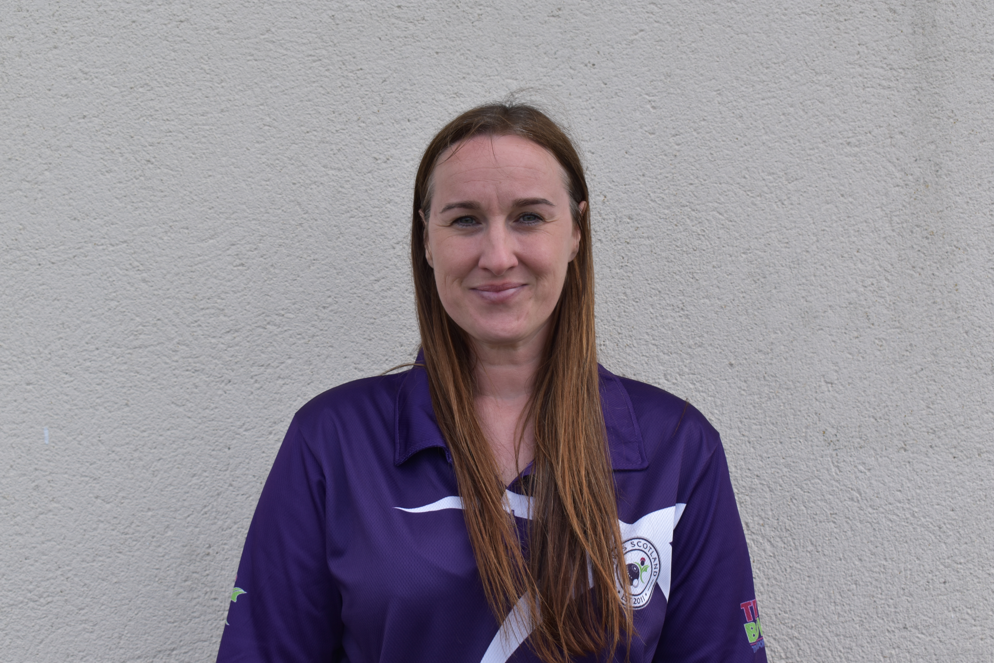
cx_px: 497
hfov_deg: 33.4
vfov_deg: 22.6
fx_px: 1657
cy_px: 332
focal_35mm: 60
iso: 200
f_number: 9
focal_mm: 40
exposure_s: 1/320
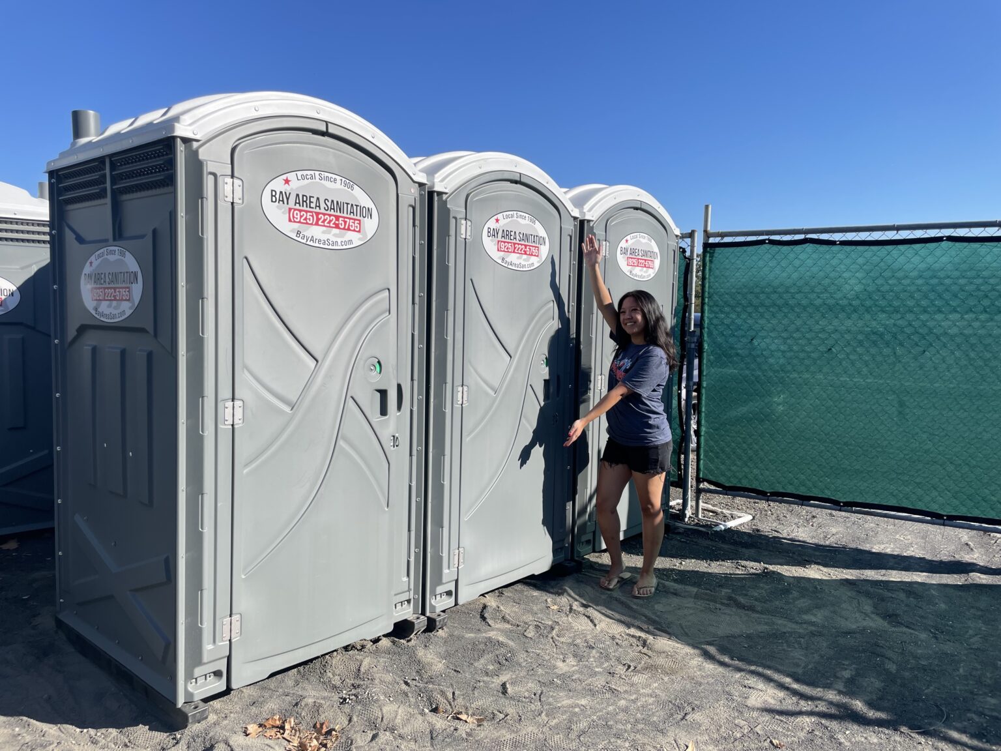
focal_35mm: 26
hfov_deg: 67.3
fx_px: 752
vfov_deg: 53.1
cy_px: 376
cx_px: 500
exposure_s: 1/3125
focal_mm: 4.2
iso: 32
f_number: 1.6
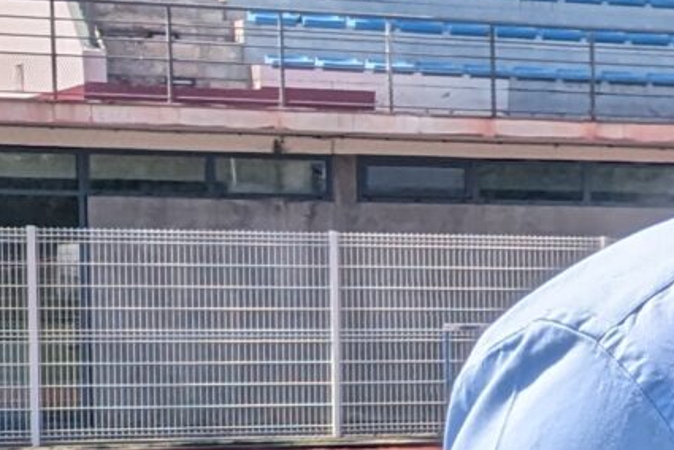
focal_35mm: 169
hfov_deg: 9.9
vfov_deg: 8.1
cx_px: 1873
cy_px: 485
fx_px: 3166
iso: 52
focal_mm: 4.38
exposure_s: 1/2336
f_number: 1.73
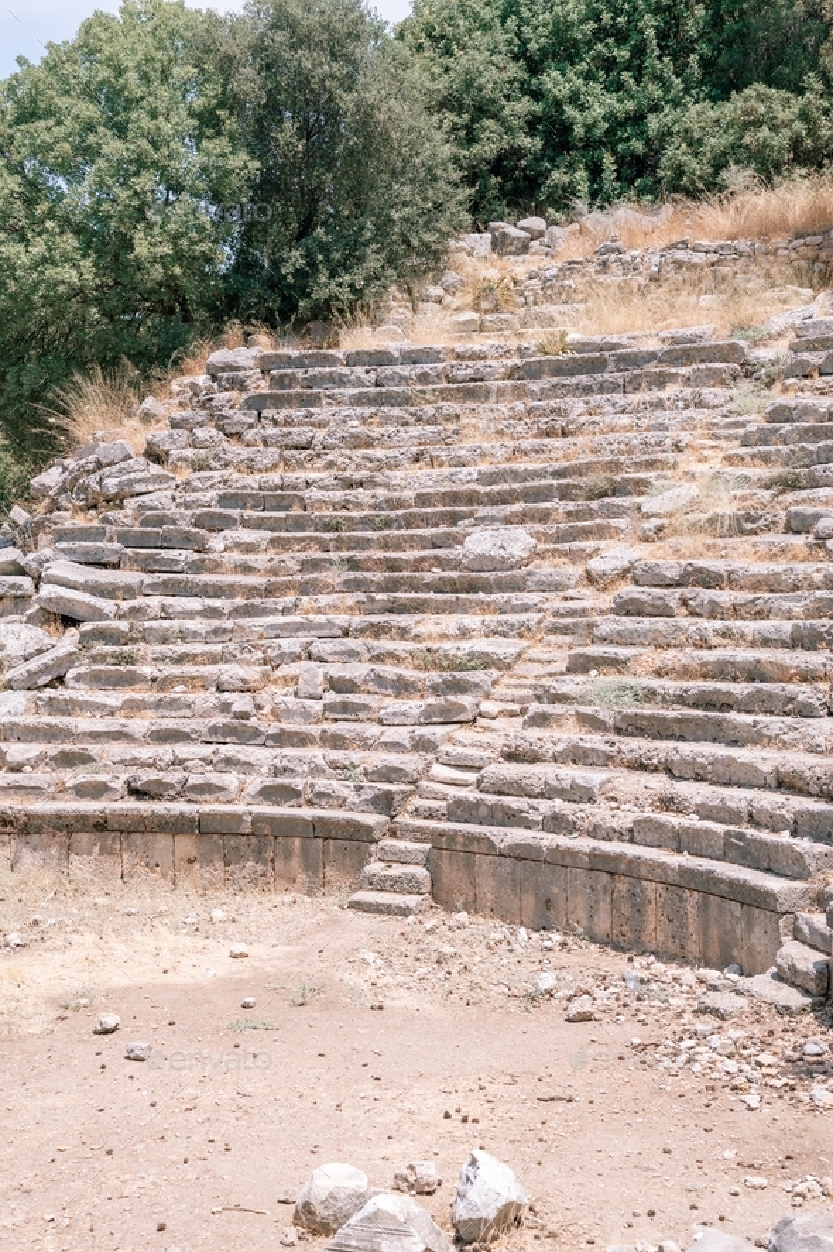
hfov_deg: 27.0
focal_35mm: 50
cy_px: 626
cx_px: 416
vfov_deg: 39.6
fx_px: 1738
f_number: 4
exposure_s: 1/1000
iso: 100
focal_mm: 50
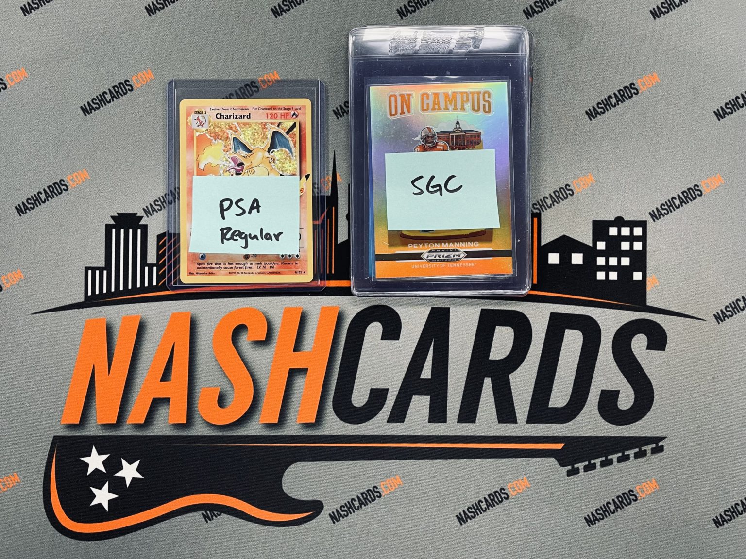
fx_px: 560
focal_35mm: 26
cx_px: 373
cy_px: 280
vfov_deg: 53.1
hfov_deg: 67.3
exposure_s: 1/60
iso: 100
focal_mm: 5.1
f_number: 1.6
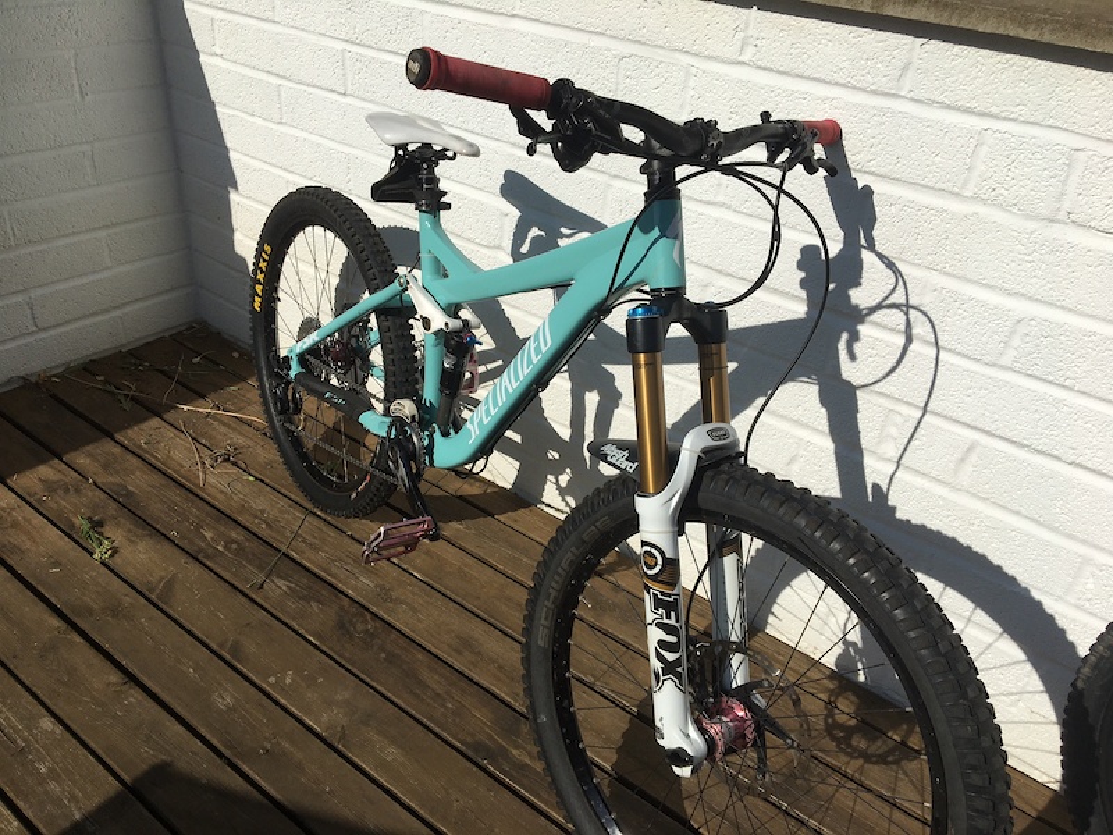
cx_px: 556
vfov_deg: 48.2
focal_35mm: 29
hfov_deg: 61.7
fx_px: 932
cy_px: 418
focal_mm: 4.15
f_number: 2.2
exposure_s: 1/4274
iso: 25
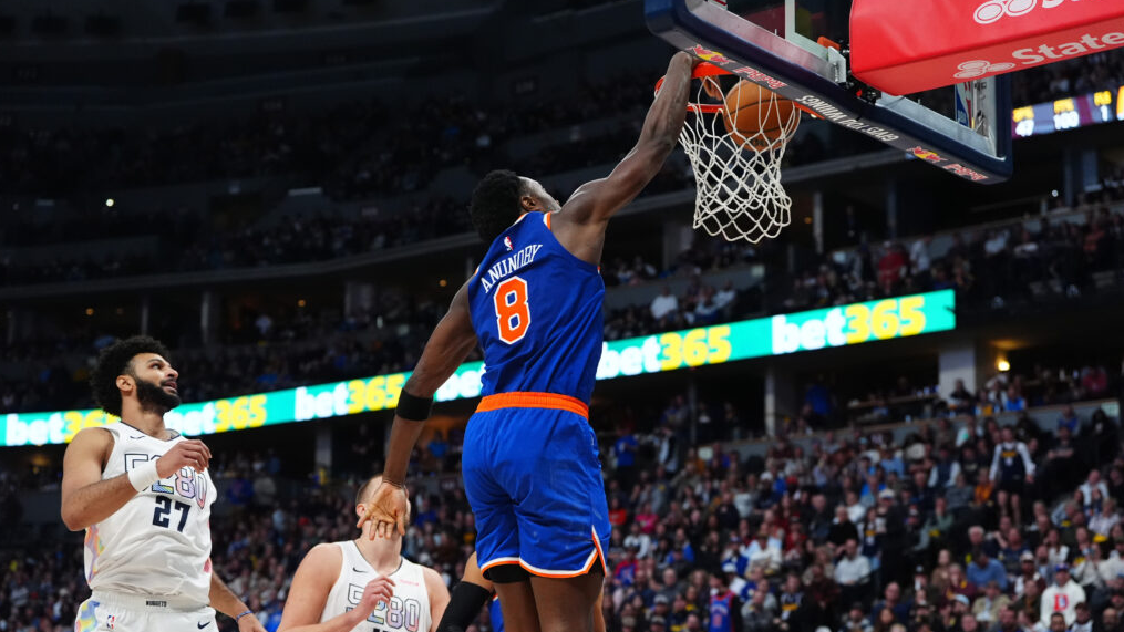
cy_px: 371
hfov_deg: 28.6
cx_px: 560
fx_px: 2206
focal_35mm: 74
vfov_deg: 16.3
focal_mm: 70
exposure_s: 1/2000
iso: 5000
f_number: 3.5
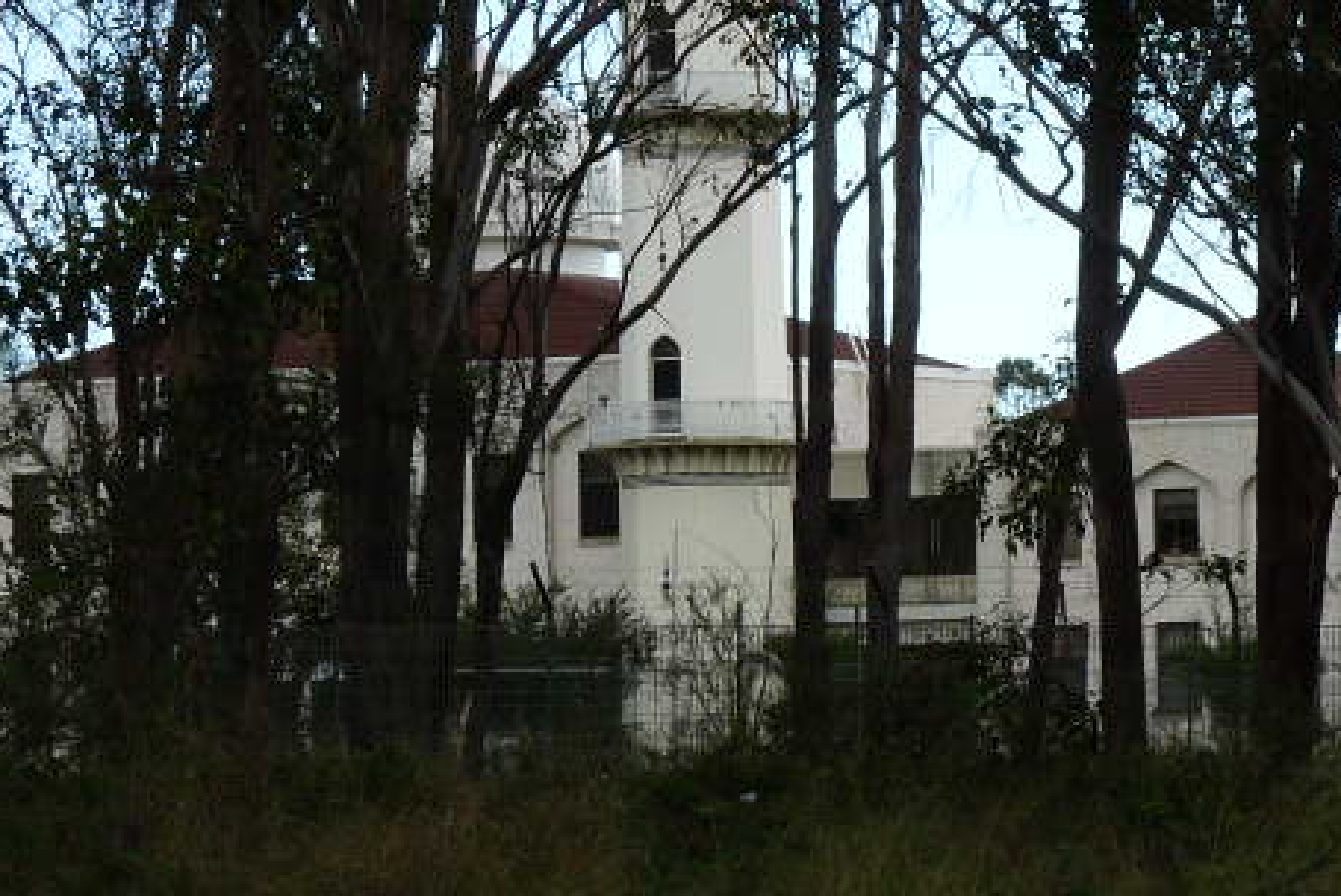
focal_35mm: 209
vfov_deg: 6.6
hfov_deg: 9.8
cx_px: 881
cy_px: 307
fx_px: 7790
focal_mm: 14.4
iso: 100
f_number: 5
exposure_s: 1/200
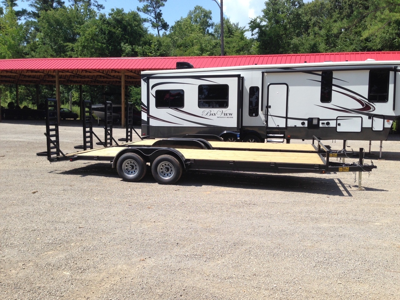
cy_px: 150
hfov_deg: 55.4
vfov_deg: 42.9
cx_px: 200
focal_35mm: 33
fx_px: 381
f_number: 2.4
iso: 50
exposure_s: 1/1205
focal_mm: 4.12
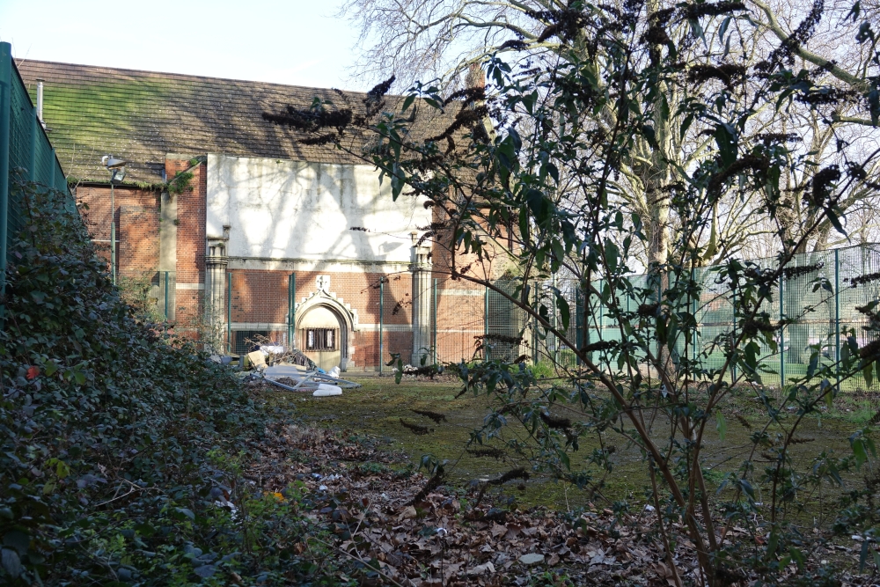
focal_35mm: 36
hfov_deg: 53.1
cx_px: 440
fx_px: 880
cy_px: 294
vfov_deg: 36.9
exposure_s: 1/200
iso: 100
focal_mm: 13.31
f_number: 3.2
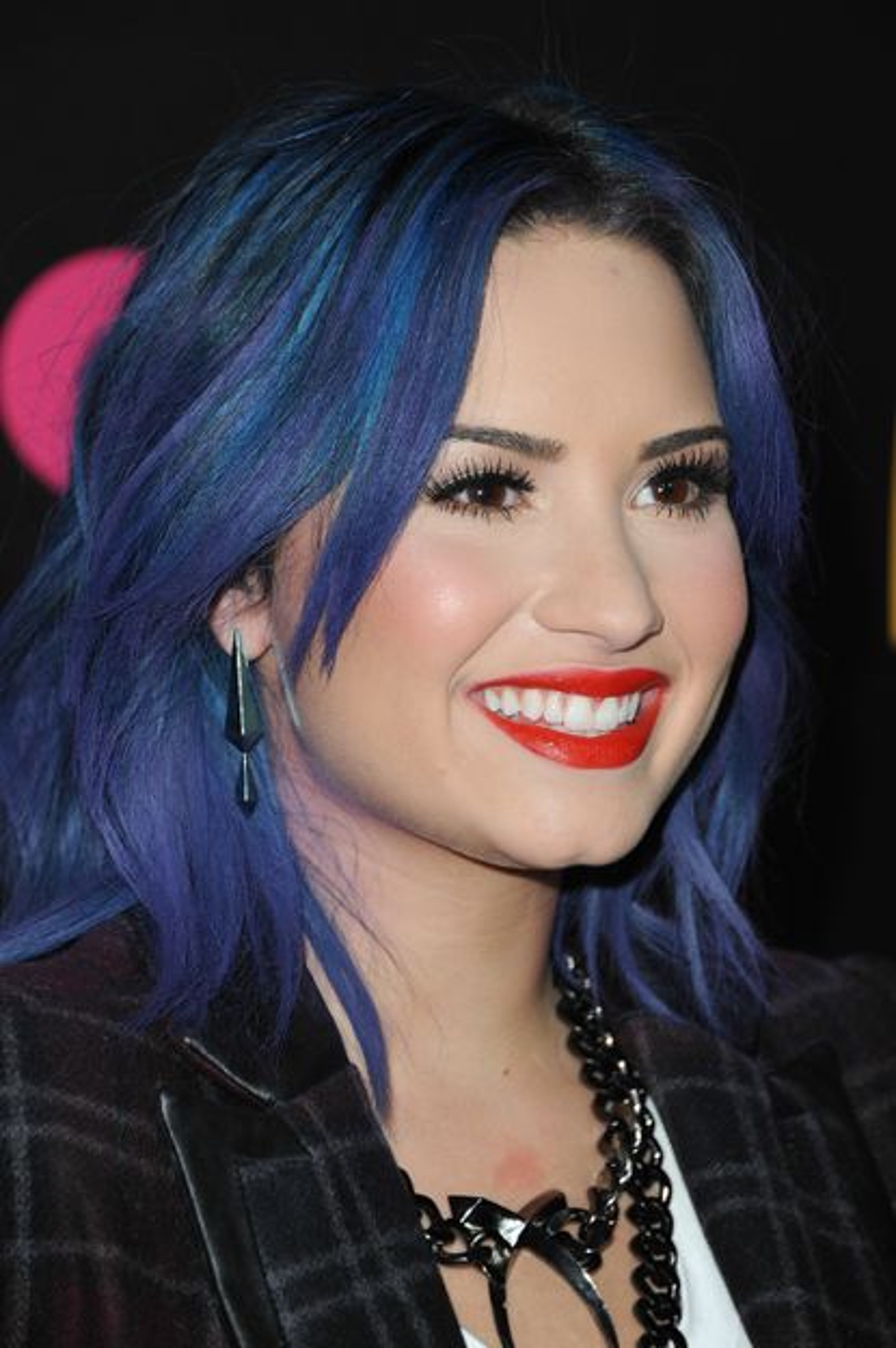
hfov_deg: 7.2
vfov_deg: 10.8
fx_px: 7105
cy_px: 674
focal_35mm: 190
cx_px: 448
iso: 640
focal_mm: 190
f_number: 6.3
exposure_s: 1/250
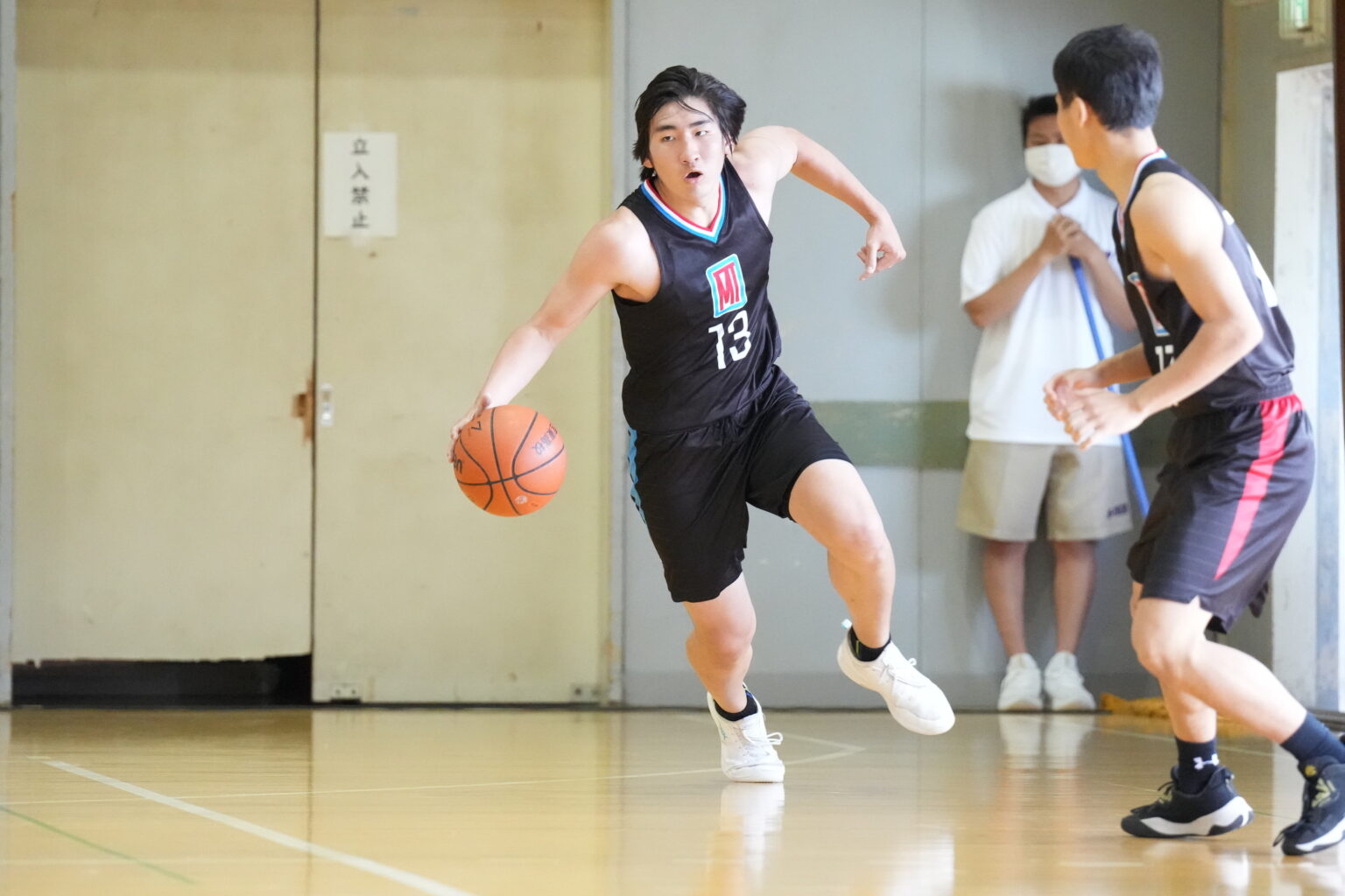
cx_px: 672
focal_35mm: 264
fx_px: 9863
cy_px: 448
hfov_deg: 7.8
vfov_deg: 5.2
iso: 10000
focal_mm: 176
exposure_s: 1/1000
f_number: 3.2
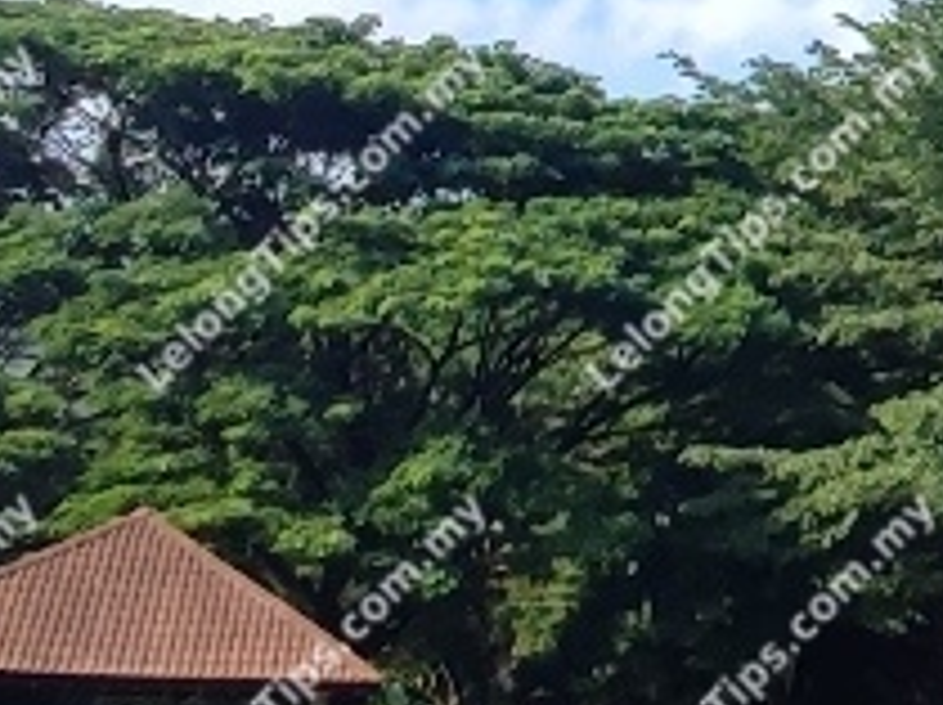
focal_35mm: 83
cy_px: 29
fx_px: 2258
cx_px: 2081
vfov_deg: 17.4
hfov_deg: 15.9
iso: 50
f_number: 2.2
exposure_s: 1/640
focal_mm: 1.65
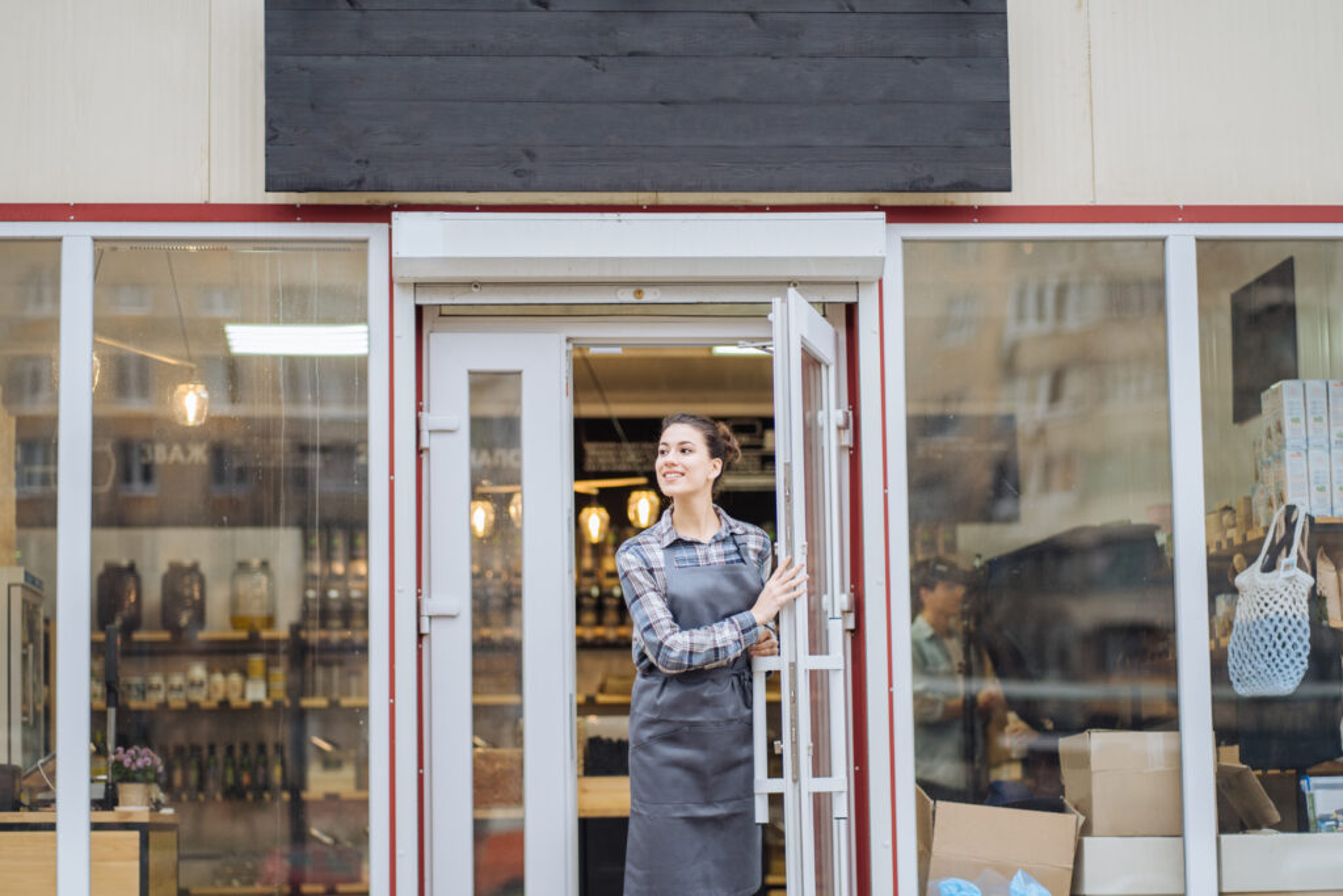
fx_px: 3171
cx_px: 672
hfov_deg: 23.9
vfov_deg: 16.1
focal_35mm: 85
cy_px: 448
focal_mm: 85
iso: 250
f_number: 1.8
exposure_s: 1/250
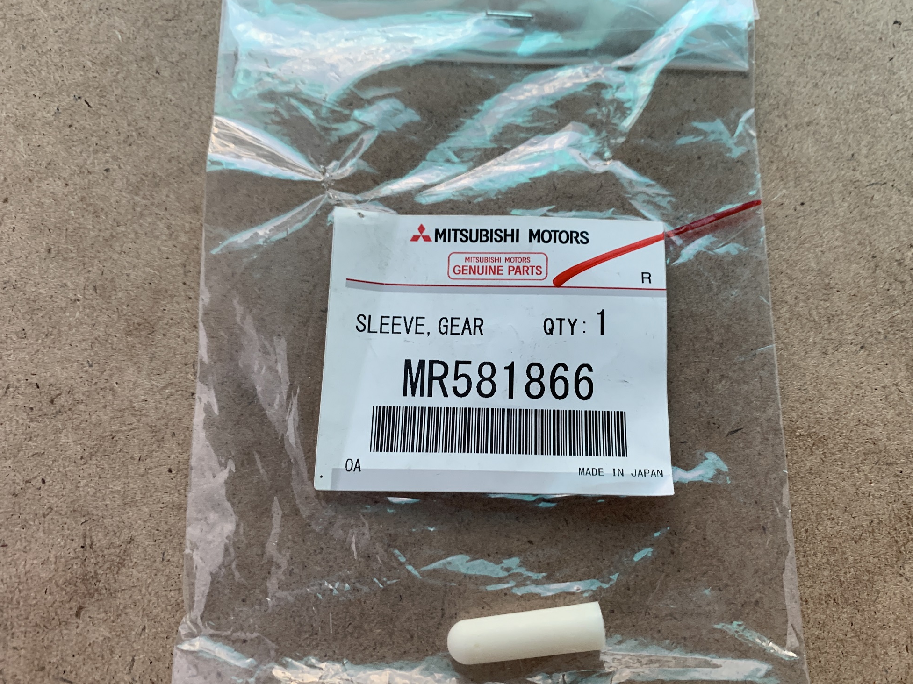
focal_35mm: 29
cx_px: 492
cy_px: 358
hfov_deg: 61.6
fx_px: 765
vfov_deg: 48.2
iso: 100
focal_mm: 4.25
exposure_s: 1/90
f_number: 1.8
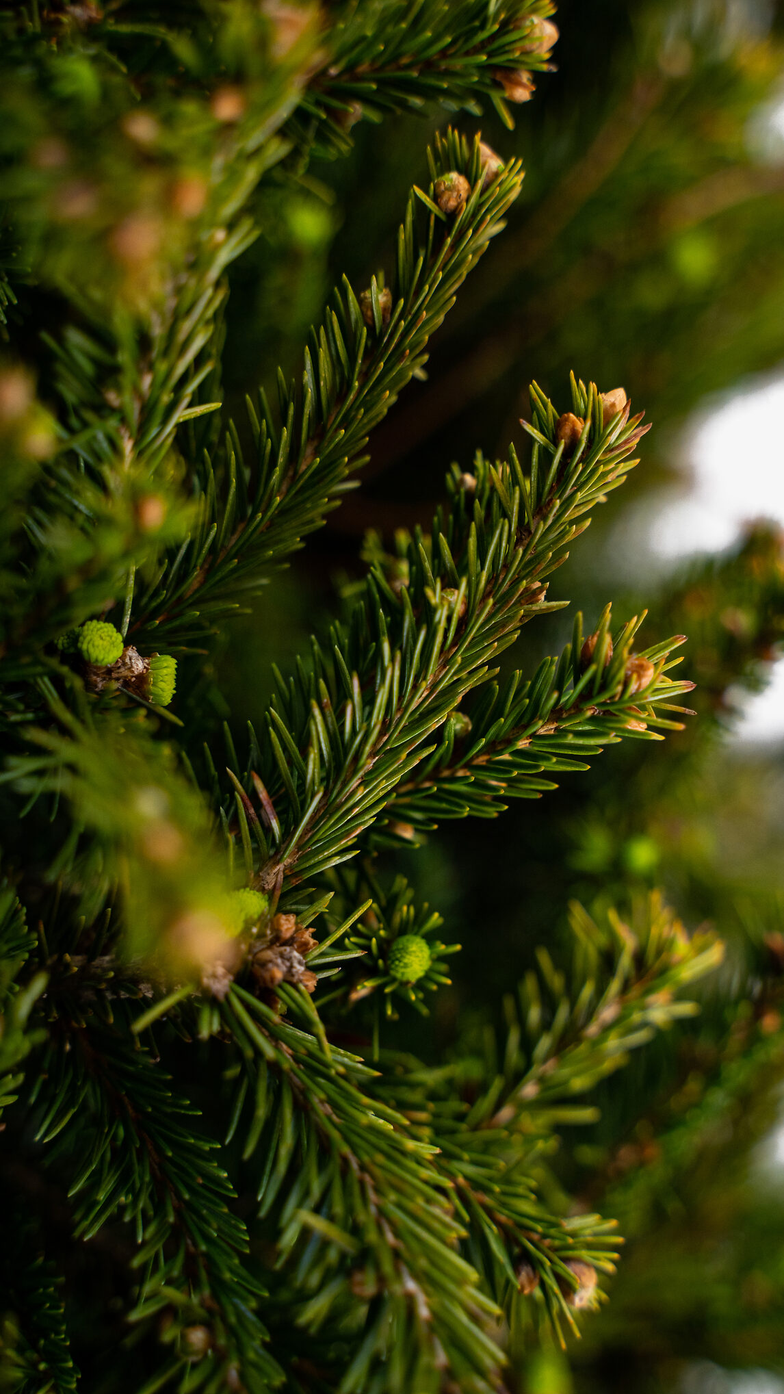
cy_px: 695
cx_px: 450
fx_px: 2919
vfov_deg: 26.8
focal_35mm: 79
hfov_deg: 15.3
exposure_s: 1/400
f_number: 4
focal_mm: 75
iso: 640
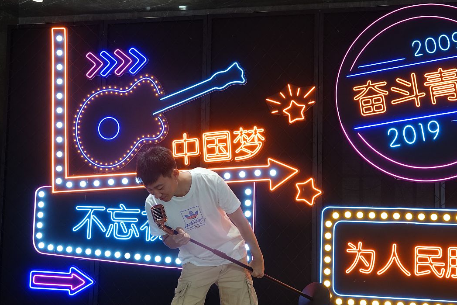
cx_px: 258
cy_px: 170
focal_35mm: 47
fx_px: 597
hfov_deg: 41.8
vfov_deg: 28.6
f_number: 3.2
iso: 200
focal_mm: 15.17
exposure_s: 1/50
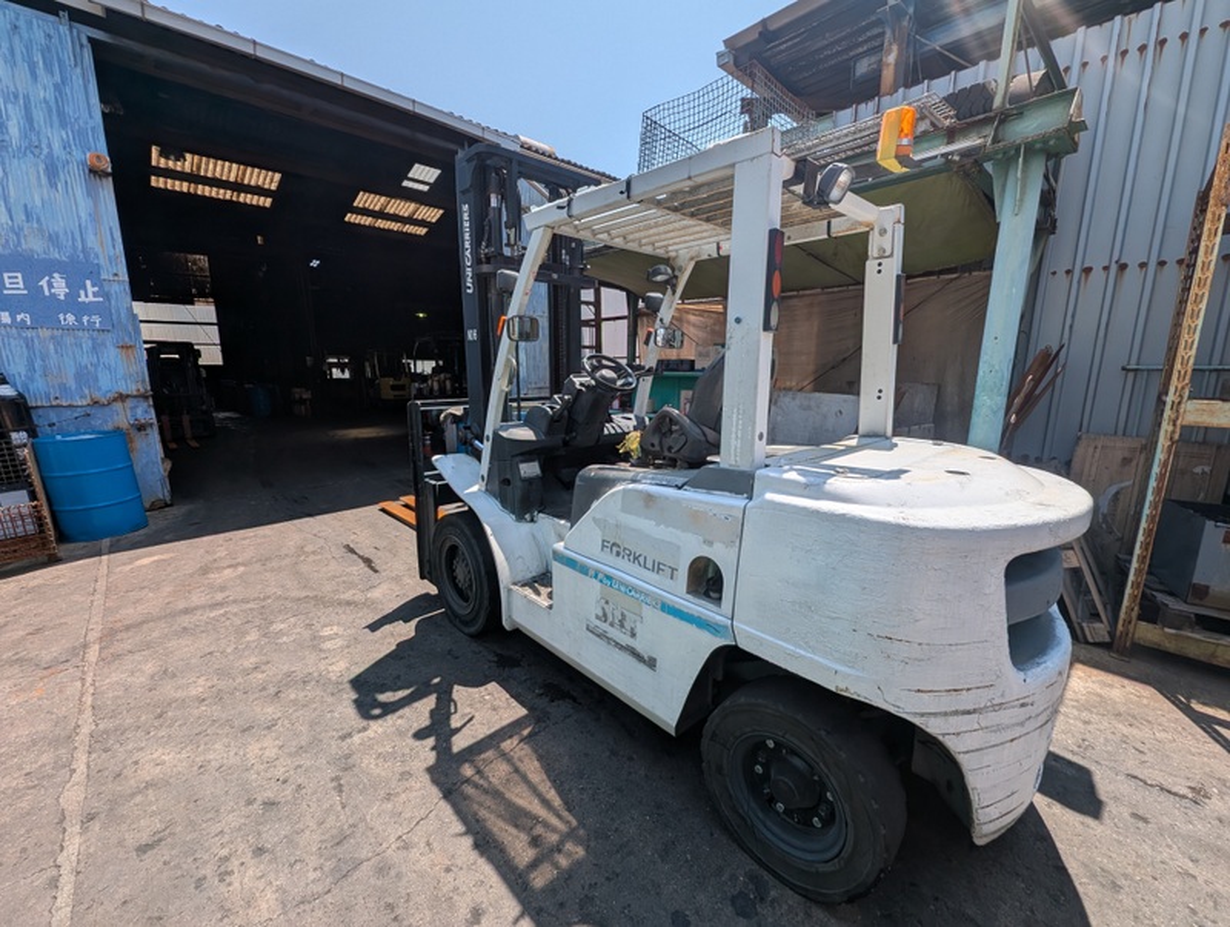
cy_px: 464
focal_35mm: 13
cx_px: 615
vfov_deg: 90.1
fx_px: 463
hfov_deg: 106.1
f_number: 2.2
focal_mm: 1.95
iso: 44
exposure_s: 1/1344
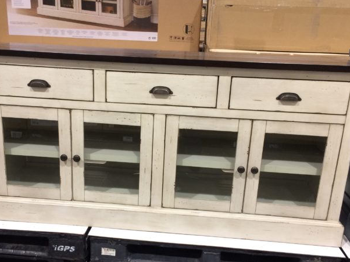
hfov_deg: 50.1
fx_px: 374
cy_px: 139
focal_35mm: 37
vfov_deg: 38.6
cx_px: 160
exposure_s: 1/30
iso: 125
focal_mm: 4.15
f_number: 2.2
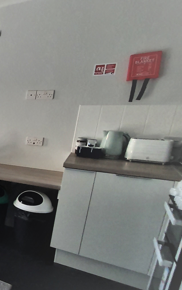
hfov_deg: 24.4
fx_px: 246
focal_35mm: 31
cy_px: 176
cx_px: -124
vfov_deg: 60.6
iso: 250
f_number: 2.2
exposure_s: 1/50
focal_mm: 1.8
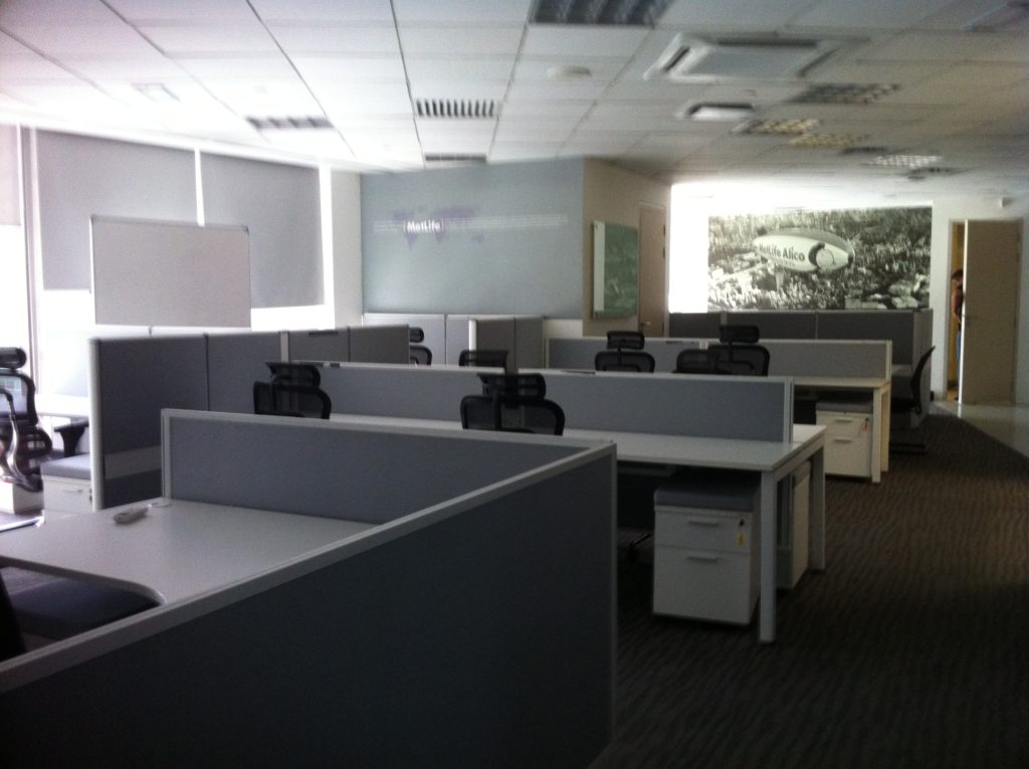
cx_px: 514
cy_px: 384
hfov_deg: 52.7
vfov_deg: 40.6
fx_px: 1039
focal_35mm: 35
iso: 200
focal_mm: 3.85
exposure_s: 1/17
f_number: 2.8
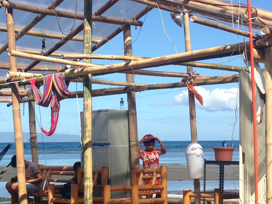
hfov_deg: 21.8
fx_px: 707
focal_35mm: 90
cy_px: 152
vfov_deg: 16.3
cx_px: 126
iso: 50
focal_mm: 4.12
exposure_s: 1/1748
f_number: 2.4
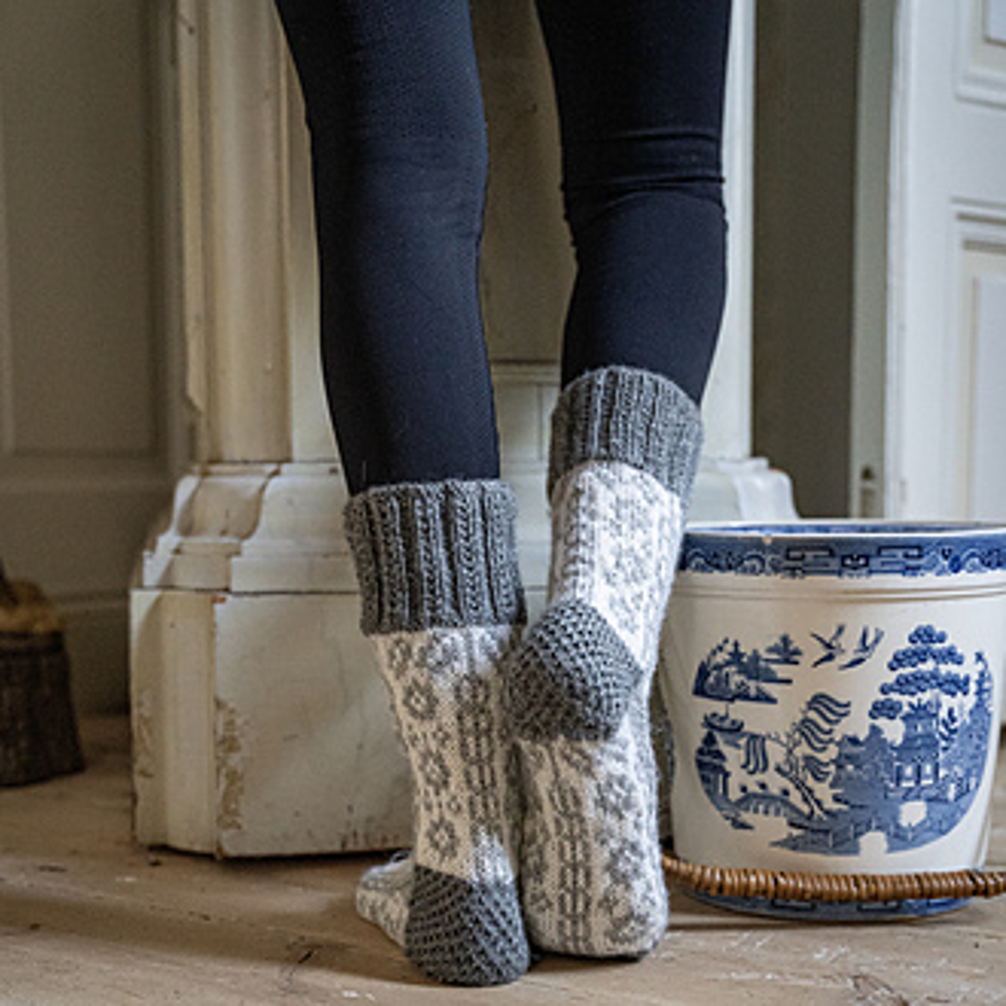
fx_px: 1780
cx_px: 501
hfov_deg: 31.6
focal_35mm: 54
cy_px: 658
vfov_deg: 31.4
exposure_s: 1/160
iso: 6400
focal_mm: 42.1
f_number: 2.8
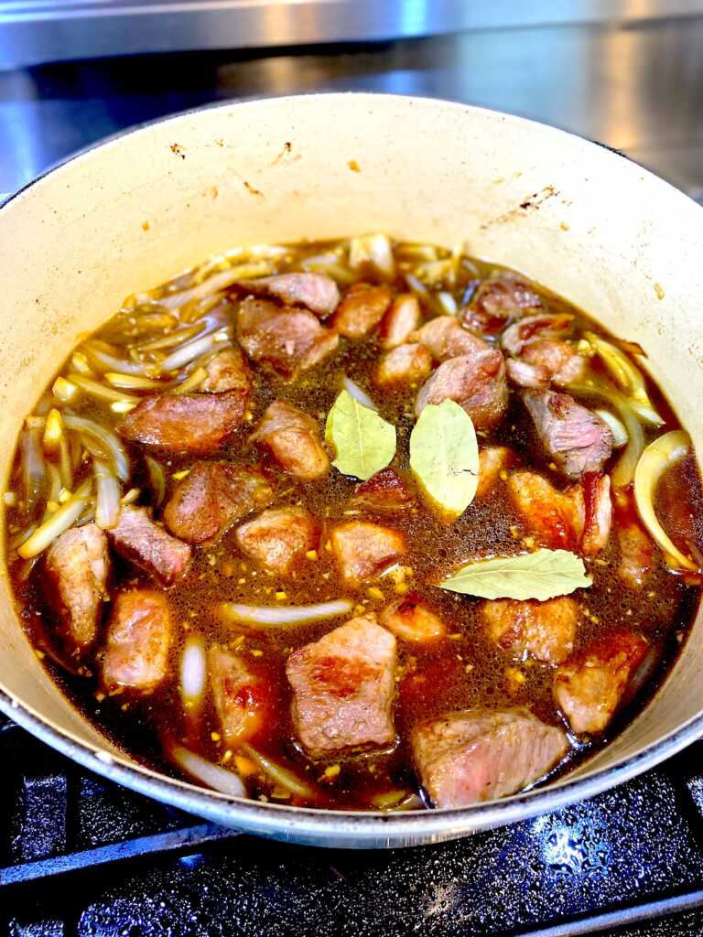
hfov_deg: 53.1
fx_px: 704
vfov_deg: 67.3
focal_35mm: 26
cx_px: 352
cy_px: 468
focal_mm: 4.25
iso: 200
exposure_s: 1/60
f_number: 1.8
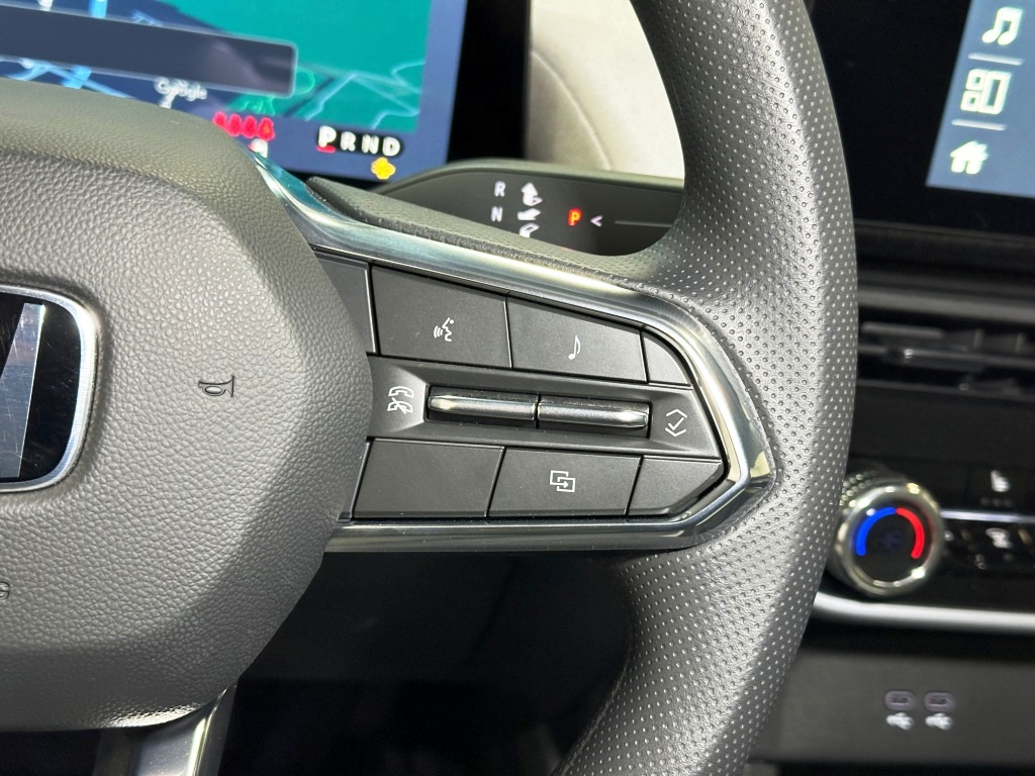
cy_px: 388
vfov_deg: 30.3
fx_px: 1435
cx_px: 518
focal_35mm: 48
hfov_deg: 39.7
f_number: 1.78
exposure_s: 1/40
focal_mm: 6.86
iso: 500
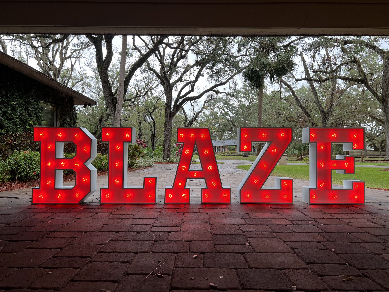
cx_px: 194
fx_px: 292
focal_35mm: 26
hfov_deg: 67.3
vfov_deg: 53.1
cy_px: 146
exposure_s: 1/258
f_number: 1.5
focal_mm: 5.7
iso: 40
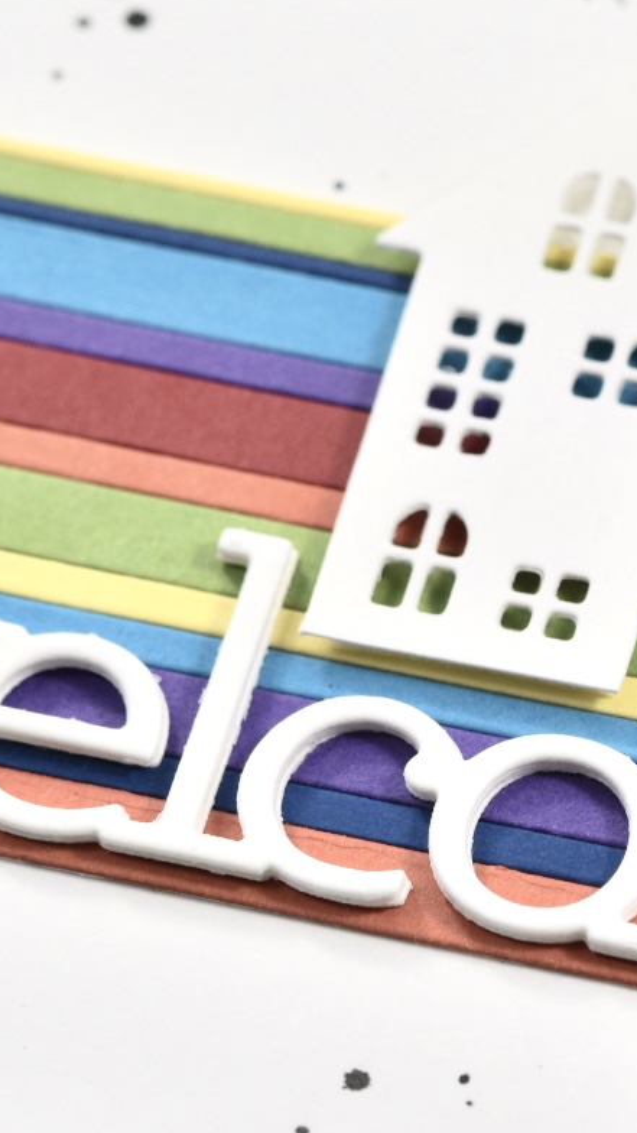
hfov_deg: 4.4
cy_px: 585
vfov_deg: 7.8
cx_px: 477
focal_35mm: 276
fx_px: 8290
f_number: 7.1
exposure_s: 1/250
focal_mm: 85
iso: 200
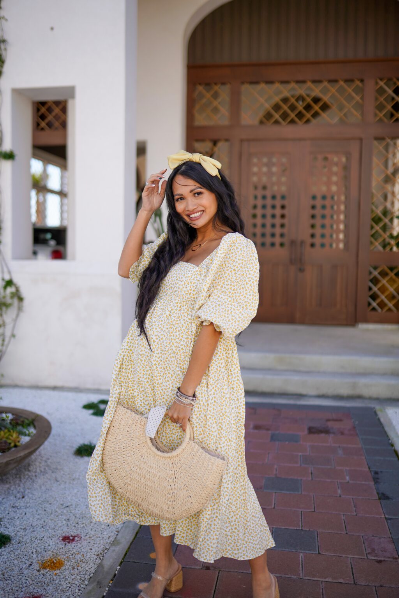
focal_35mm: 35
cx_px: 200
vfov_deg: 54.4
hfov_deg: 37.9
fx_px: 582
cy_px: 299
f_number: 1.6
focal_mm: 35
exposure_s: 1/2000
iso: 100
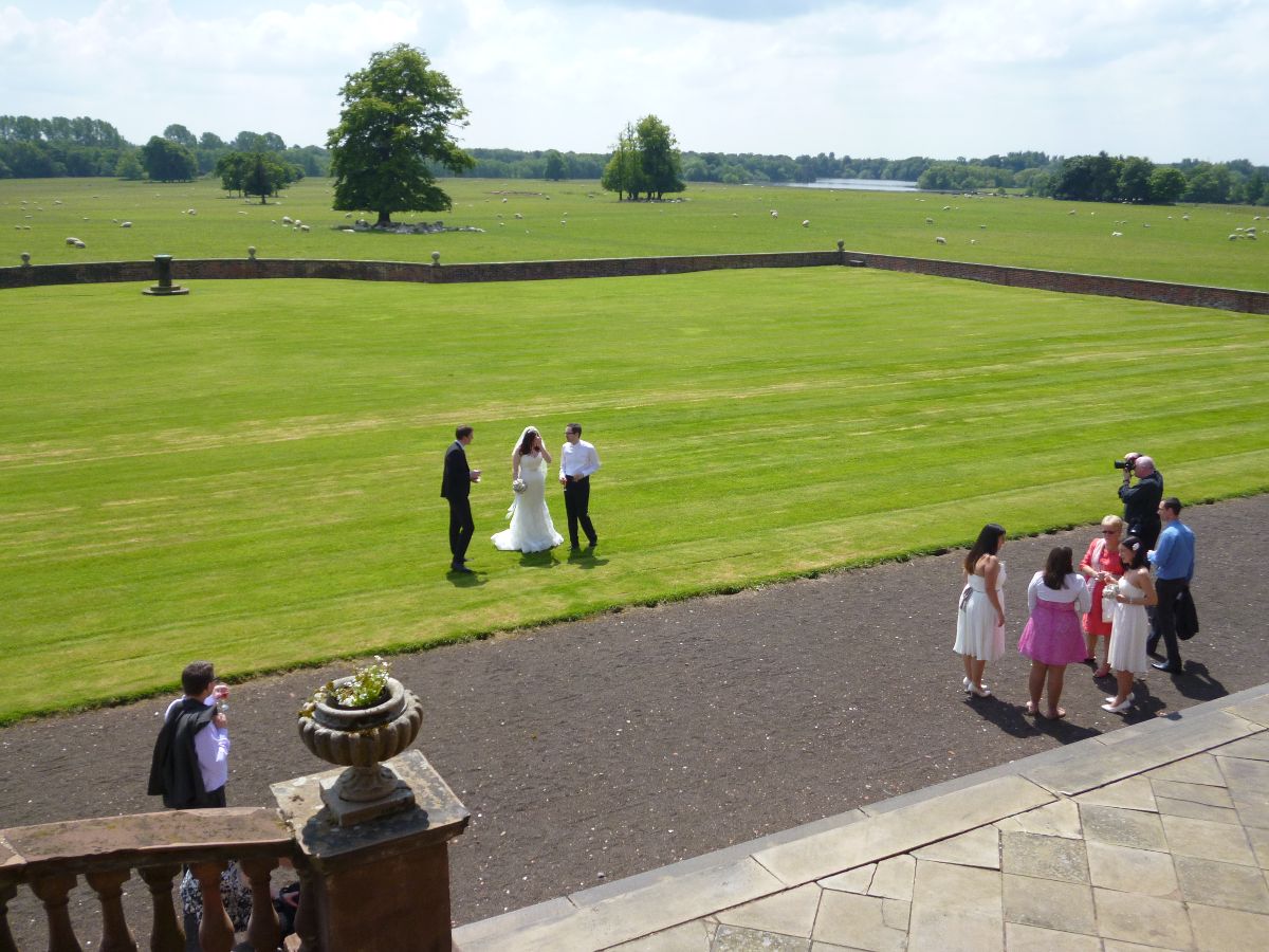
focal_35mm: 32
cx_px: 634
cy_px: 476
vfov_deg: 44.2
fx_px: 1173
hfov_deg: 56.8
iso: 100
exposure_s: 1/80
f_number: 10
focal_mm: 5.7
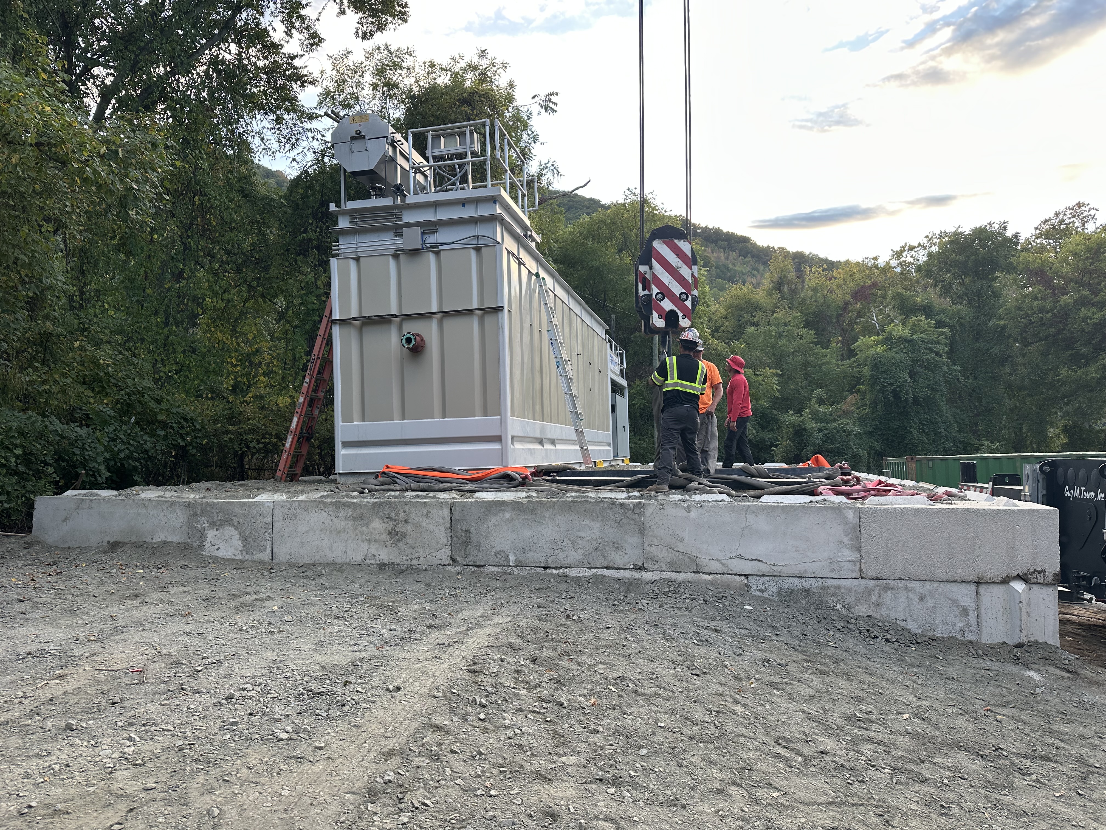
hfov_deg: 71.6
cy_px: 415
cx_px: 553
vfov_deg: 56.8
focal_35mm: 24
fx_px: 767
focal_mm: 6.86
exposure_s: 1/296
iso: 80
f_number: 1.78
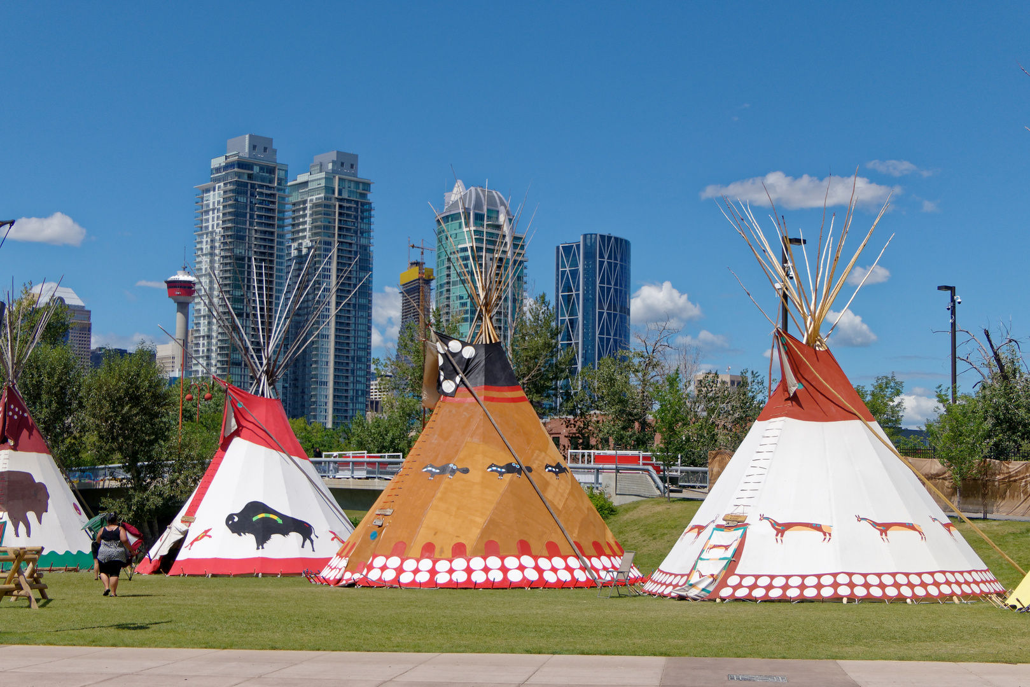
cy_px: 344
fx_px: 1517
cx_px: 515
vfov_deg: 25.5
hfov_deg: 37.5
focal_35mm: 53
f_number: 4
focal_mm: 19.3
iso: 125
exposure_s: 1/1600
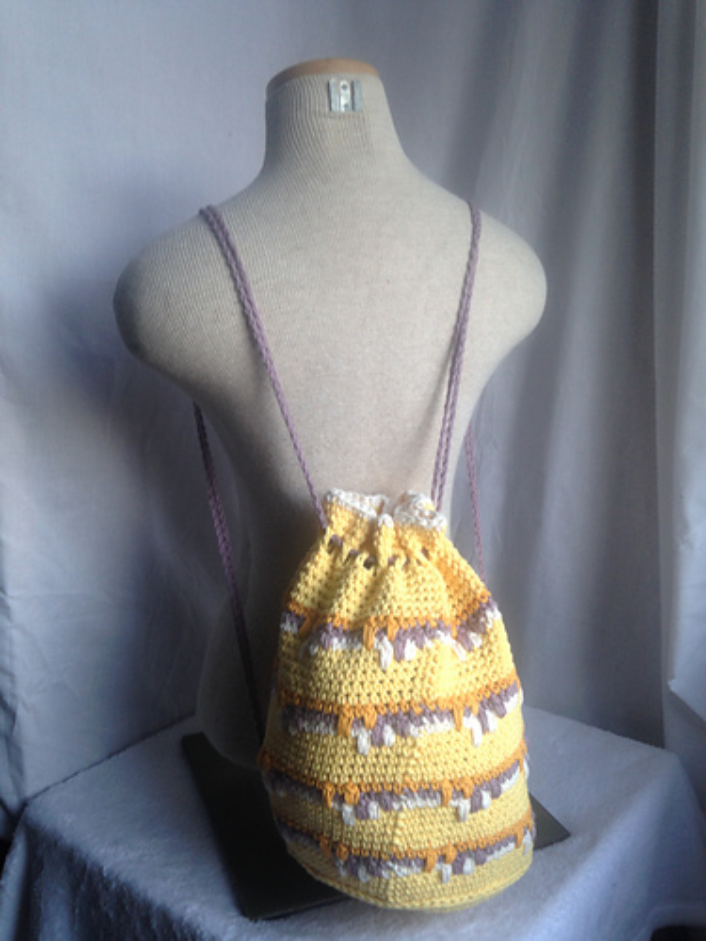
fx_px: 897
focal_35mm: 33
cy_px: 470
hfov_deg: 42.9
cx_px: 353
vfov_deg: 55.4
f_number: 2.4
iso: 50
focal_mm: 4.12
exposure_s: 1/20
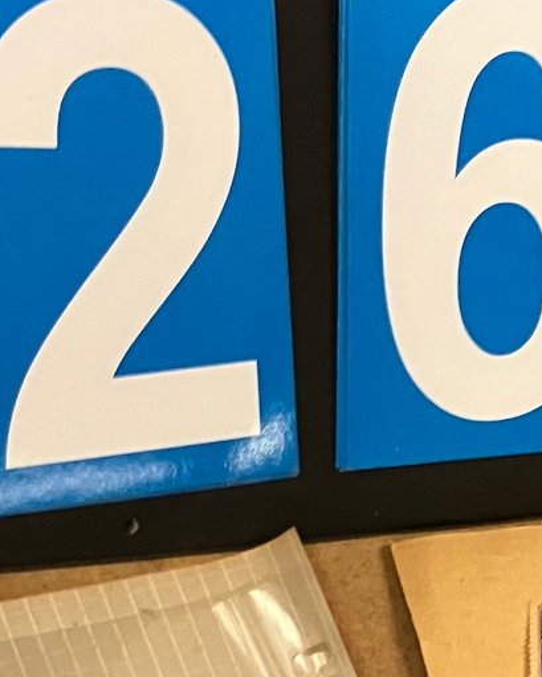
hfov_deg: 14.4
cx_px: 400
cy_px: 794
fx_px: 2145
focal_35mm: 107
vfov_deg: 17.2
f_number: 1.8
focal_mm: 3.99
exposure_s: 1/40
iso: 250
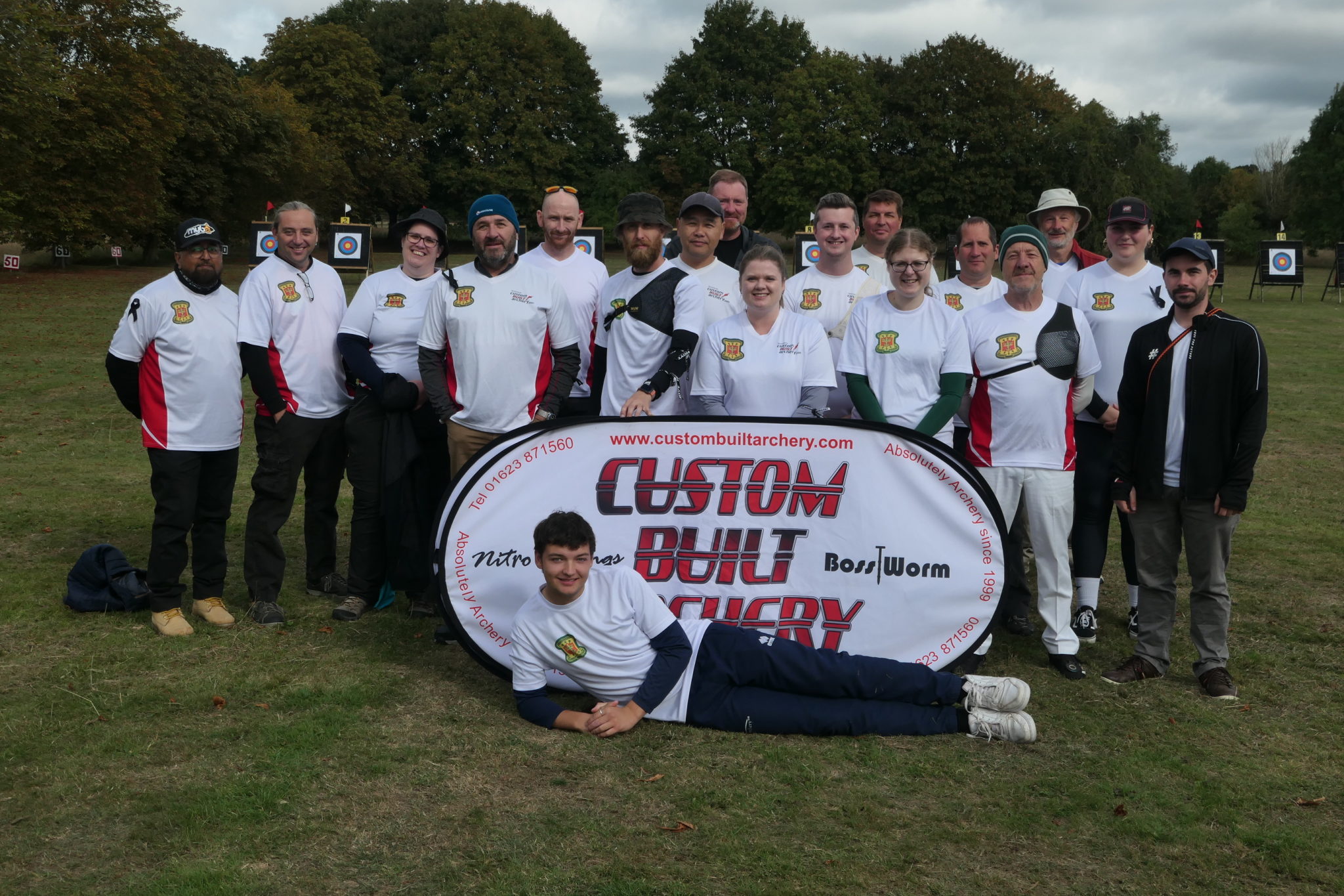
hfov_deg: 49.6
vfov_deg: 34.2
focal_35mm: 39
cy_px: 448
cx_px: 672
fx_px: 1456
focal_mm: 14.4
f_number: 6.3
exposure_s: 1/800
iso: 200
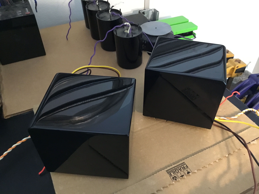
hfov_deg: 58.4
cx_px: 130
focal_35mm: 31
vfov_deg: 45.4
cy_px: 97
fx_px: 232
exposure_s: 1/17
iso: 320
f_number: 2.4
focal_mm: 3.3
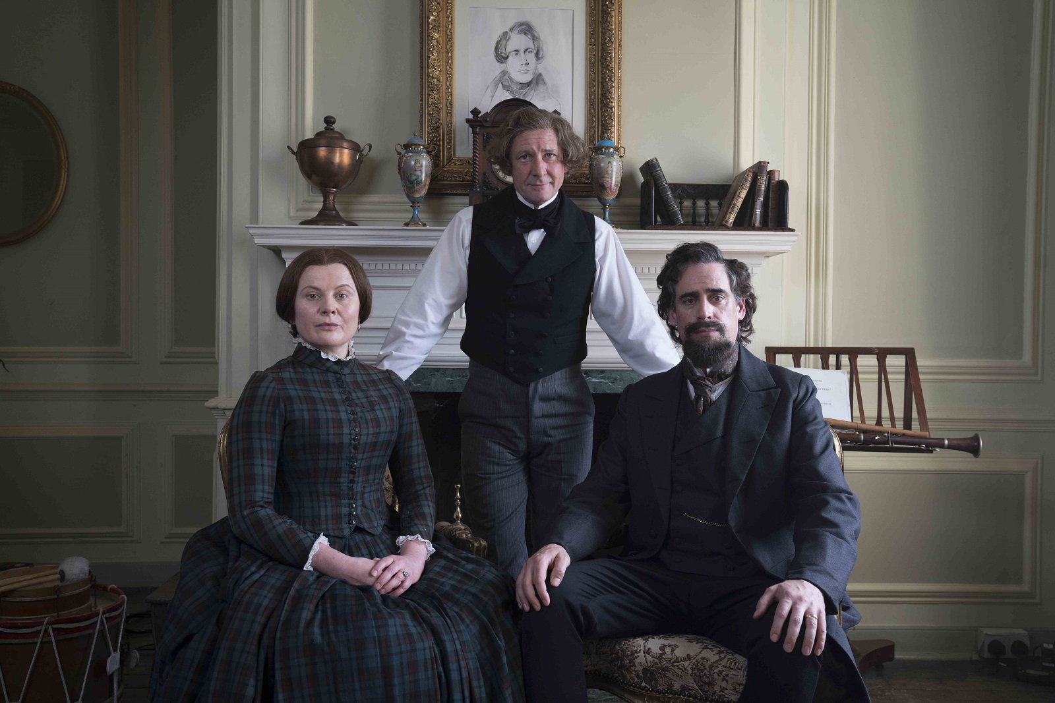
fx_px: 1026
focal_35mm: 35
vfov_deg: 37.9
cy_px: 352
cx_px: 528
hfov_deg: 54.4
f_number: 5
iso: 800
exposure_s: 1/80
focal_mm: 35
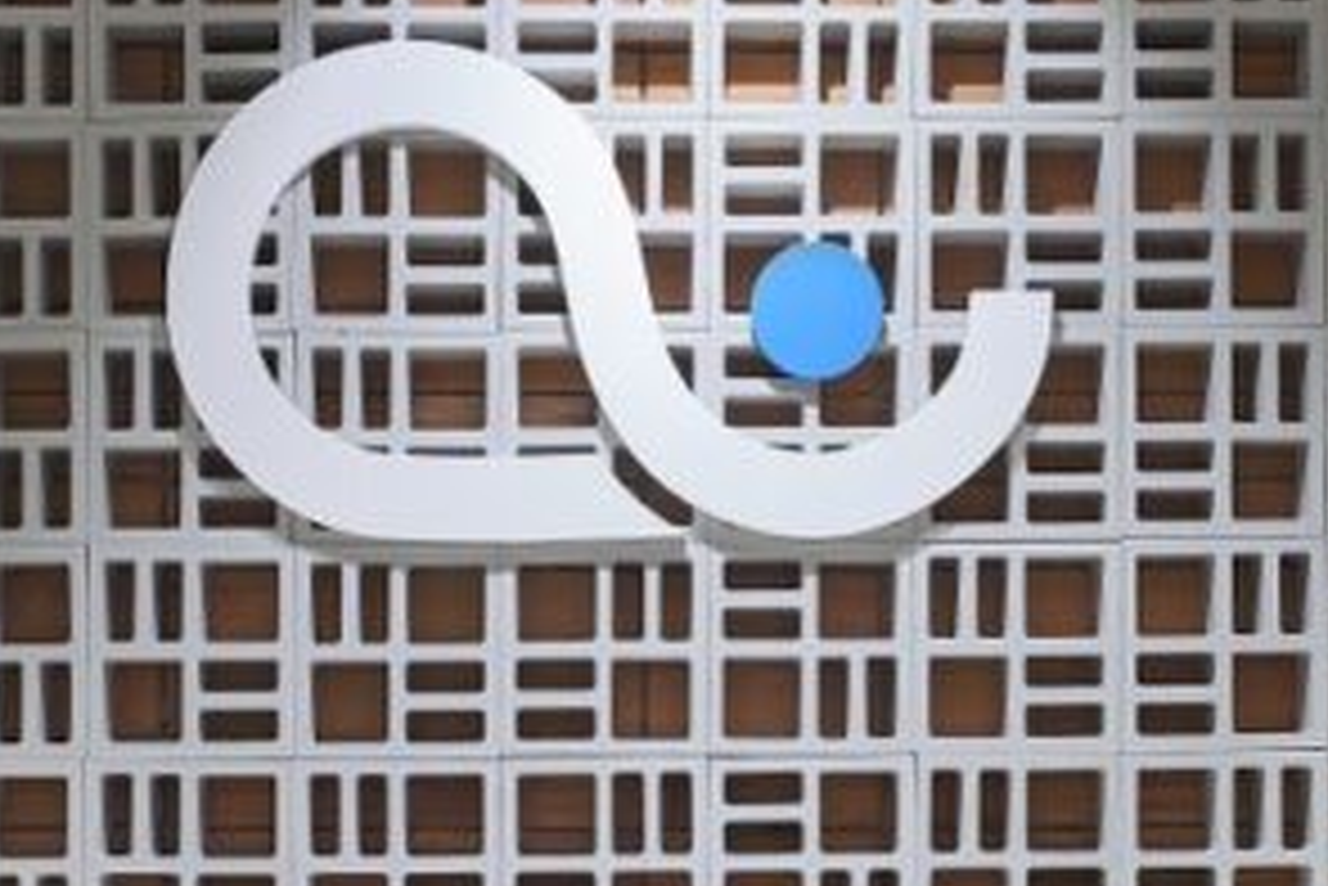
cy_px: 805
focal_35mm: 65
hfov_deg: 30.8
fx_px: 2399
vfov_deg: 20.5
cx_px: 522
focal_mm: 24
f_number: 7.1
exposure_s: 1/5
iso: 125
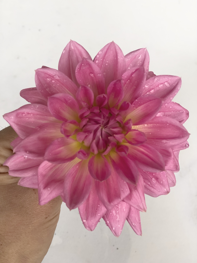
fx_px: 433
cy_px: 132
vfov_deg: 33.8
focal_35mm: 57
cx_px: 98
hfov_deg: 25.7
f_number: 2.8
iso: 50
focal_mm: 6.6
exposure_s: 1/30
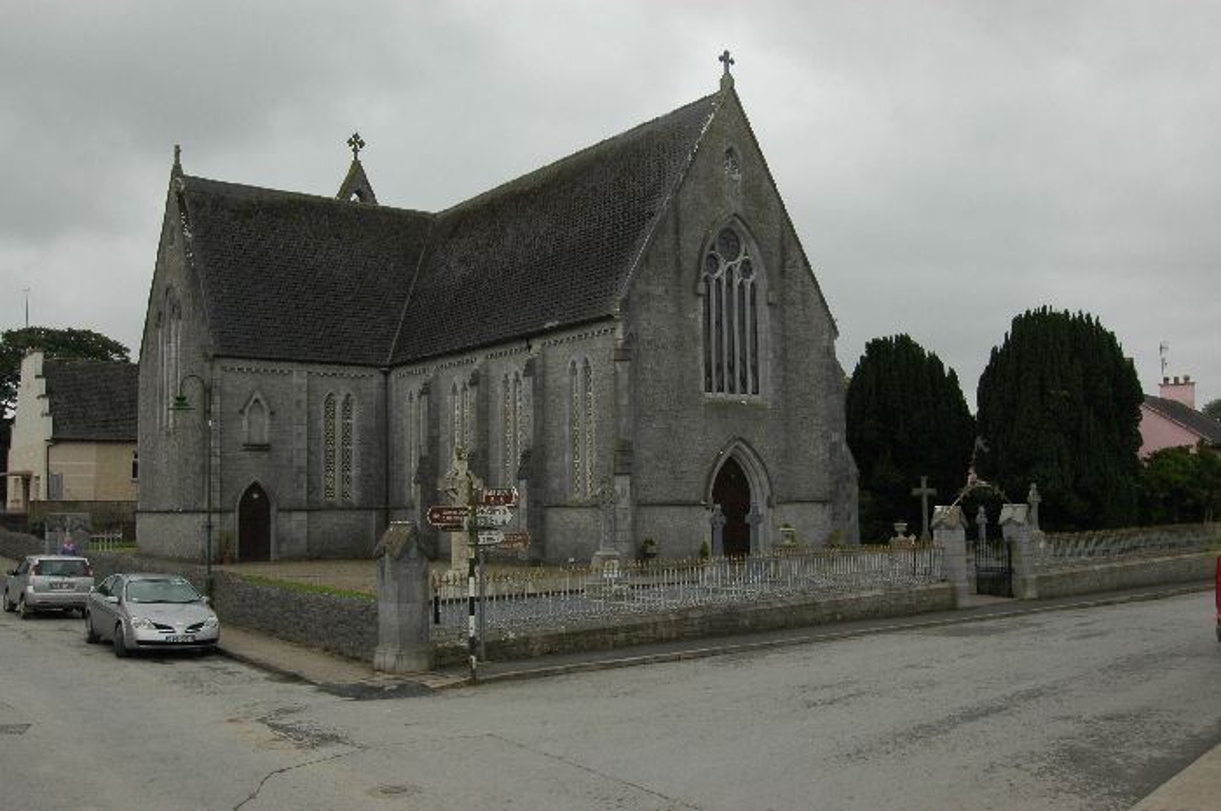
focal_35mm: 36
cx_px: 610
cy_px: 406
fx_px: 1220
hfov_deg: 53.2
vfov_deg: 36.8
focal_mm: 24
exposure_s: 1/320
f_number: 10
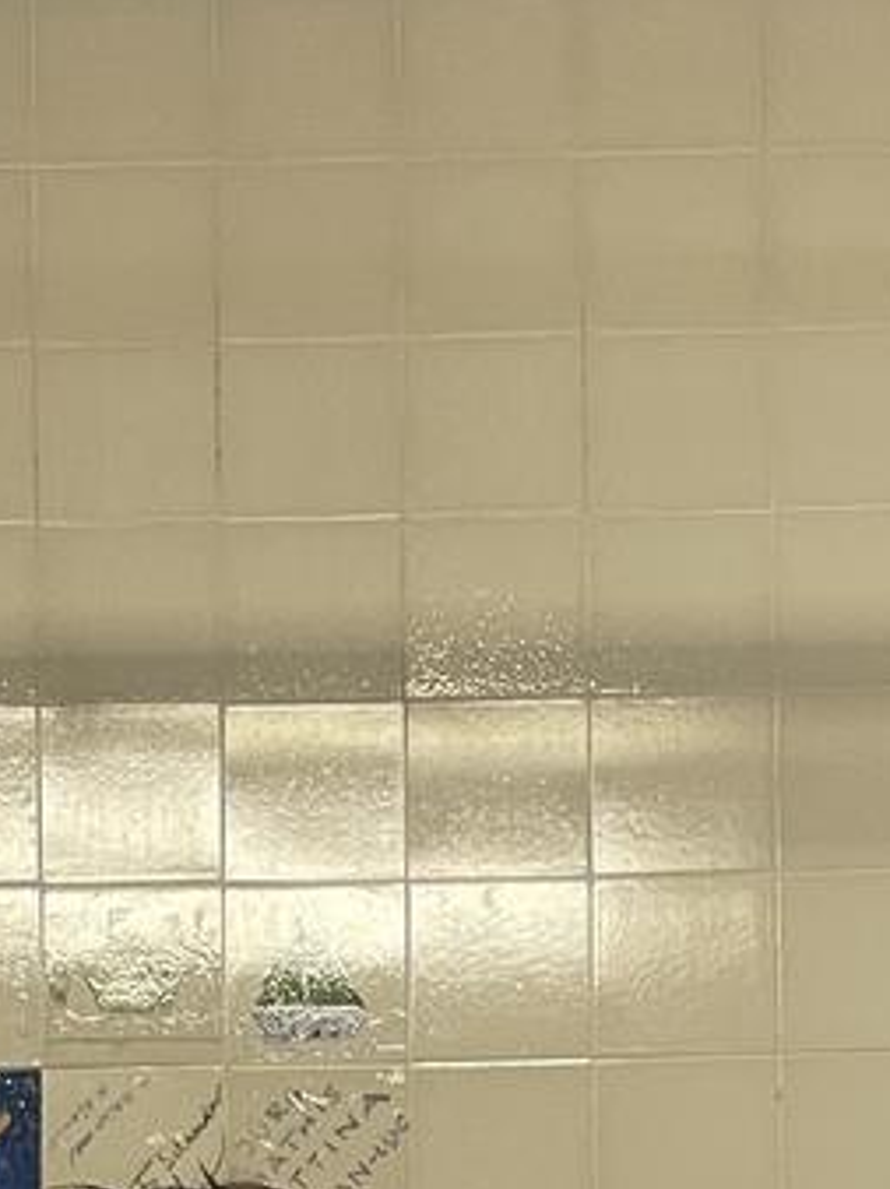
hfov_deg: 12.6
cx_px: 158
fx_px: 4016
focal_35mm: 117
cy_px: 2357
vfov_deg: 14.2
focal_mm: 4.2
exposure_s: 1/50
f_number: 1.6
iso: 160
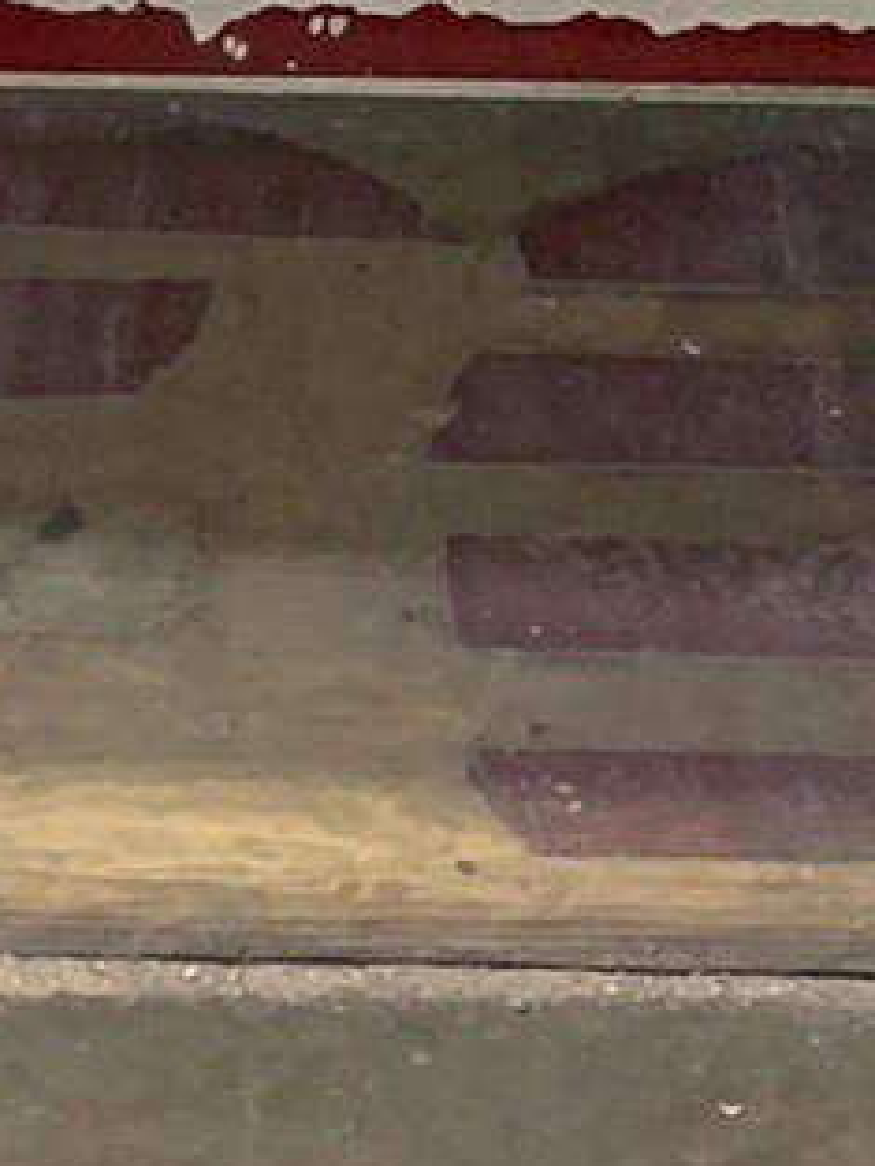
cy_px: -1971
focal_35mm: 166
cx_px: -22
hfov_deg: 8.9
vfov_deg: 9.9
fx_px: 5591
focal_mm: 4.25
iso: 160
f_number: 1.8
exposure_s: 1/60
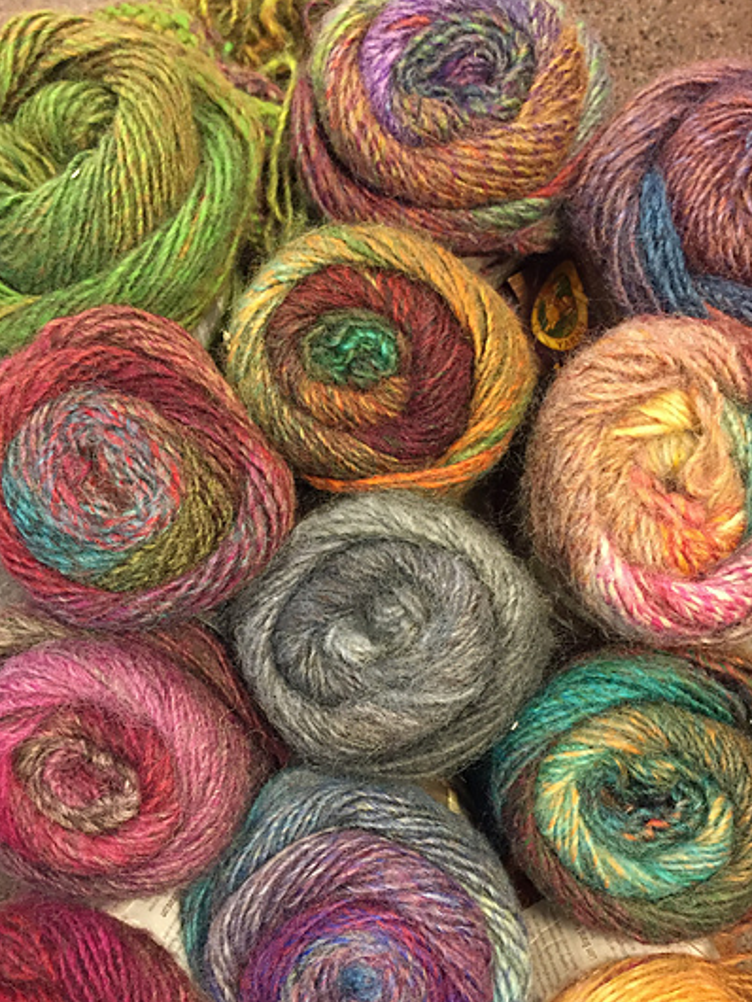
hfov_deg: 40.7
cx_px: 374
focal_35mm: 35
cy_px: 580
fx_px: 1013
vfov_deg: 52.4
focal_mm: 4.15
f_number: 2.2
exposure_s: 1/20
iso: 250
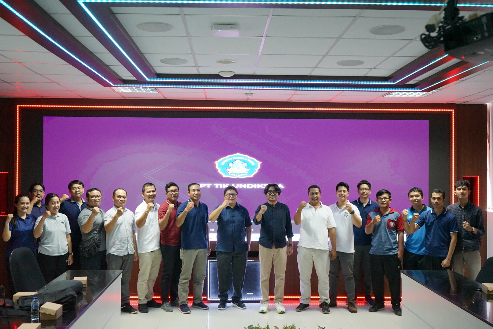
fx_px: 520
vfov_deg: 35.0
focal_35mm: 38
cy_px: 168
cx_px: 243
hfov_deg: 50.7
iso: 6400
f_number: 4
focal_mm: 37
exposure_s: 1/125
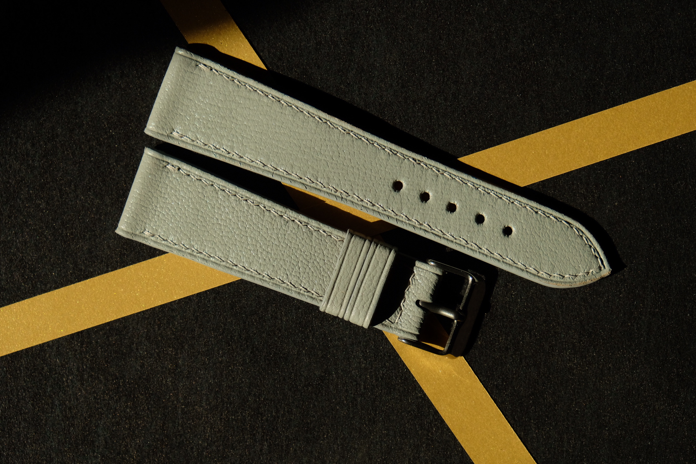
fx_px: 1605
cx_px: 348
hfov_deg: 24.5
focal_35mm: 83
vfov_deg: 16.5
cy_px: 232
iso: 800
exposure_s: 1/950
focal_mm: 55
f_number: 8
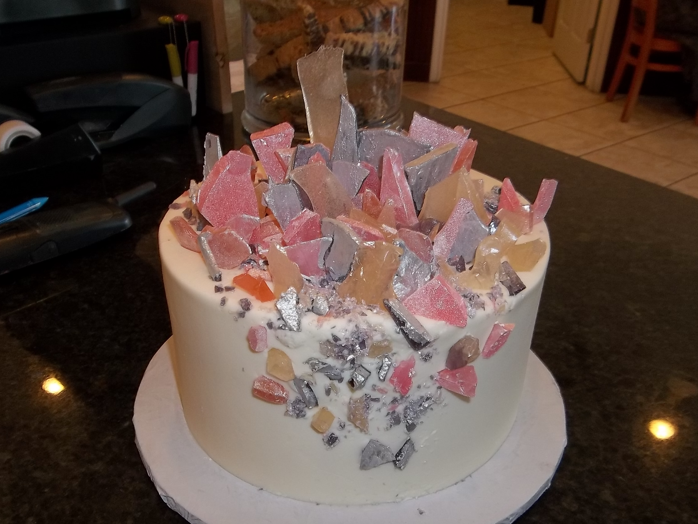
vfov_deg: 41.6
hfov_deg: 53.9
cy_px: 319
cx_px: 336
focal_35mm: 34
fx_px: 686
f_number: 3.5
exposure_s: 1/30
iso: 80
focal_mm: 4.9
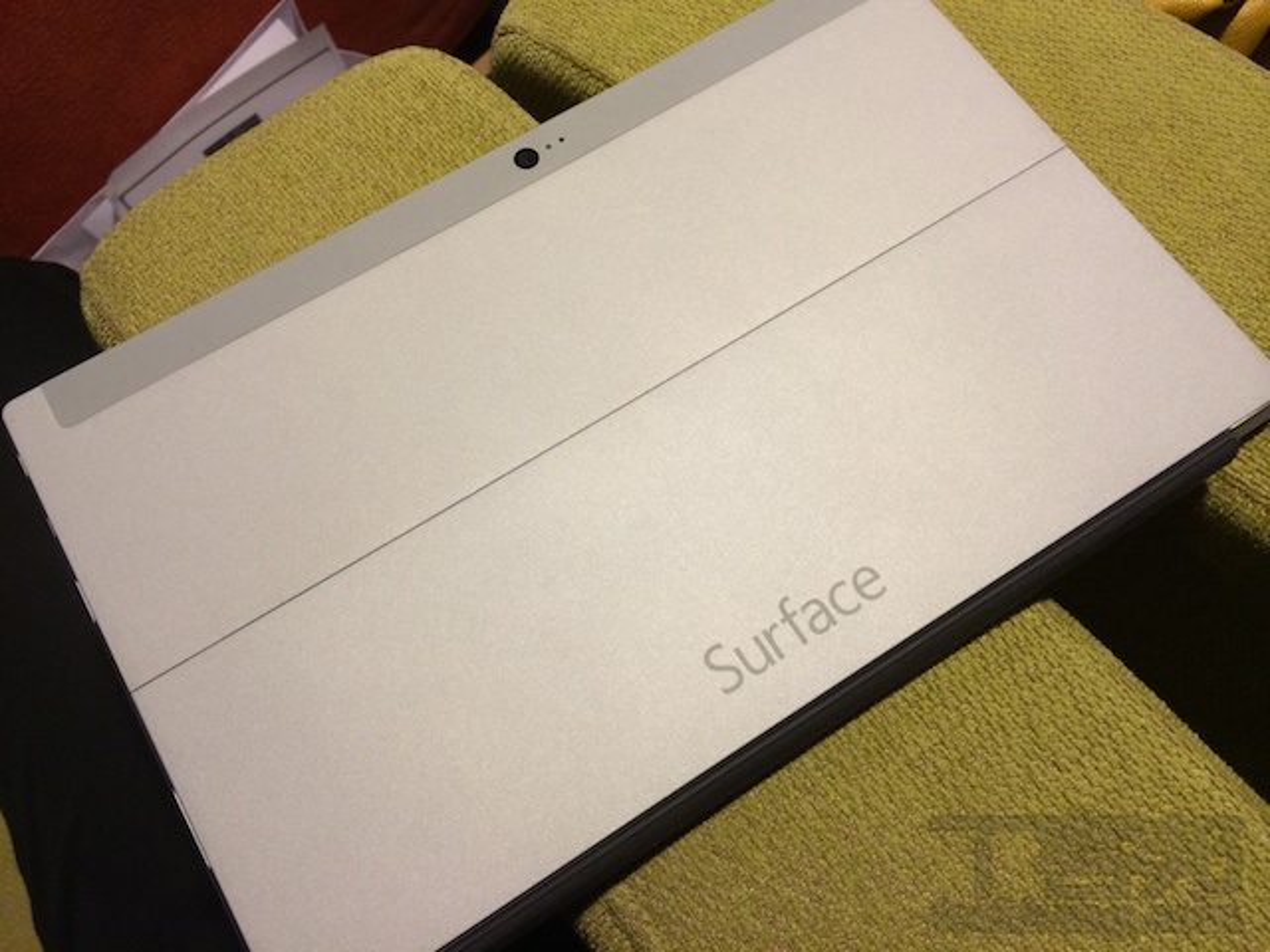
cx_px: 635
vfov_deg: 46.8
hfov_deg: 60.0
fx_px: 1101
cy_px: 476
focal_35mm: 30
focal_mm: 4.12
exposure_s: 1/30
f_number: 2.2
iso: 125
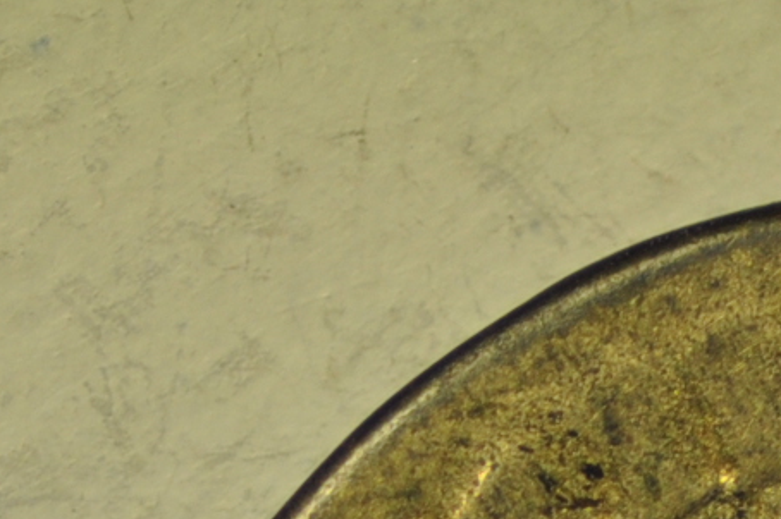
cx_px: 1110
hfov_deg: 4.8
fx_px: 9213
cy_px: 1210
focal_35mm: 425
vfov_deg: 3.2
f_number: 4
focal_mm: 60
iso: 400
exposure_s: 1/250
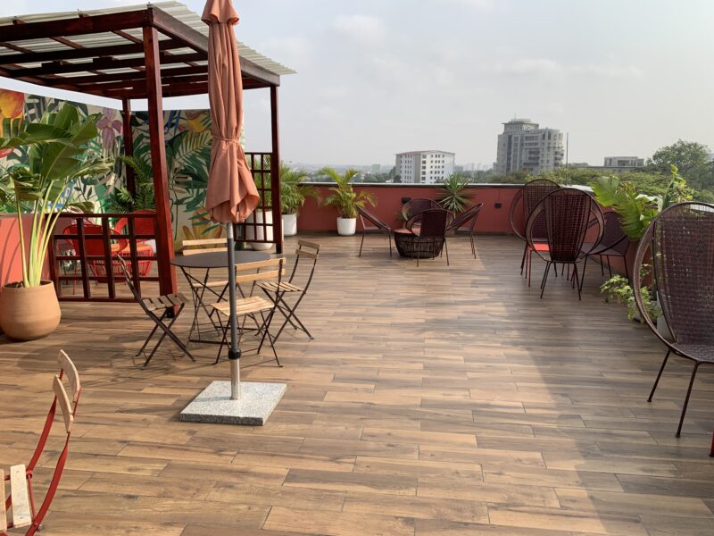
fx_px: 536
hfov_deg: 67.3
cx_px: 357
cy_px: 268
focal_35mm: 26
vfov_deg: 53.1
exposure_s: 1/1368
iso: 25
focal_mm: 4.25
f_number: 1.8
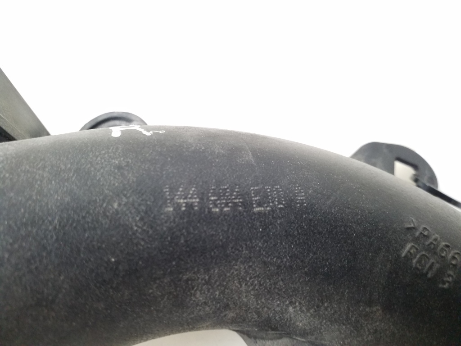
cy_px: 173
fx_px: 360
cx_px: 230
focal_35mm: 27
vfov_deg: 51.4
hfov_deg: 65.3
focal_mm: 3.6
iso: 250
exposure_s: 1/25
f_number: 1.9
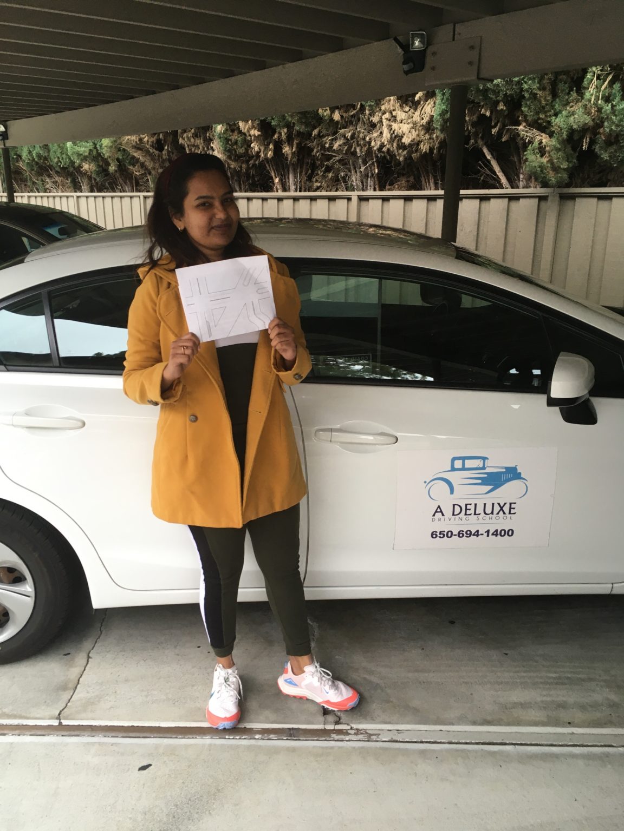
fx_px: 697
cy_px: 416
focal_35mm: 29
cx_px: 312
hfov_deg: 48.2
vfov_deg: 61.7
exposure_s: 1/30
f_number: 2.2
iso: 32
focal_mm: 4.15
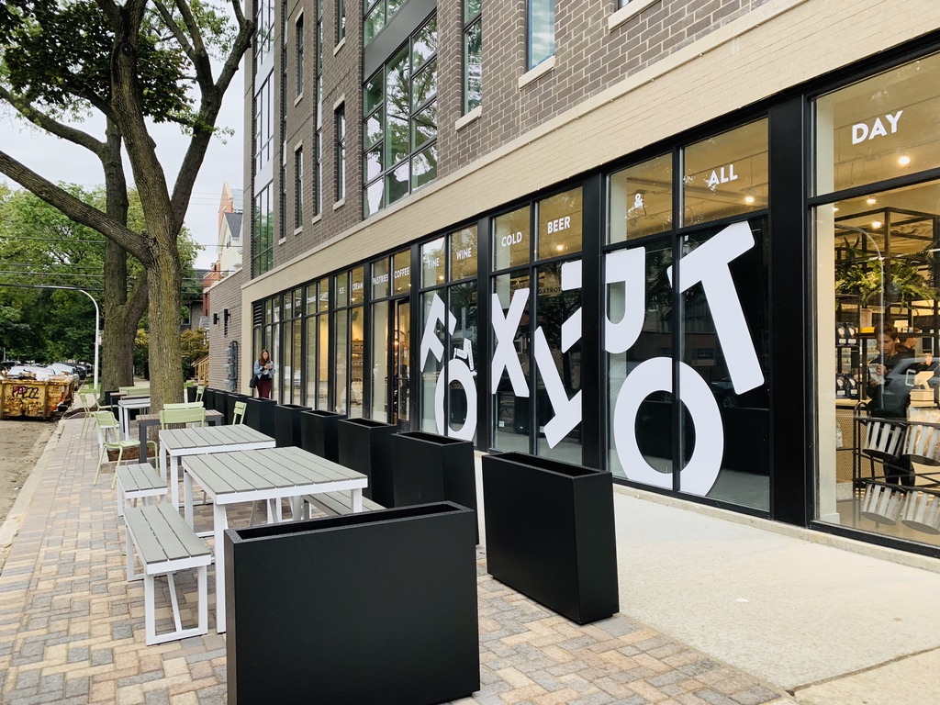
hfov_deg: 67.3
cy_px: 352
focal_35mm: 26
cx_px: 470
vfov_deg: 53.1
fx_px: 706
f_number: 1.8
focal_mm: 4.25
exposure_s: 1/121
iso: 80
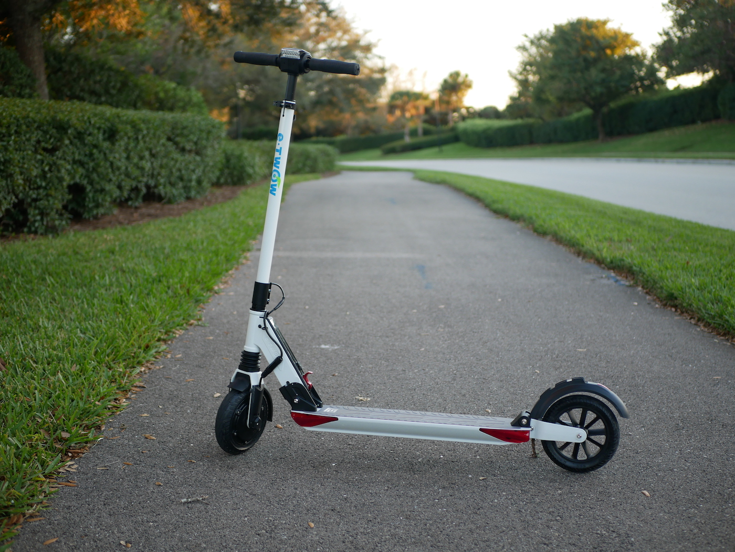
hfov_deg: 38.2
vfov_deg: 29.1
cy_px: 276
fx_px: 1062
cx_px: 368
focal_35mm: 50
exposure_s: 1/250
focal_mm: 25
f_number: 1.7
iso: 200
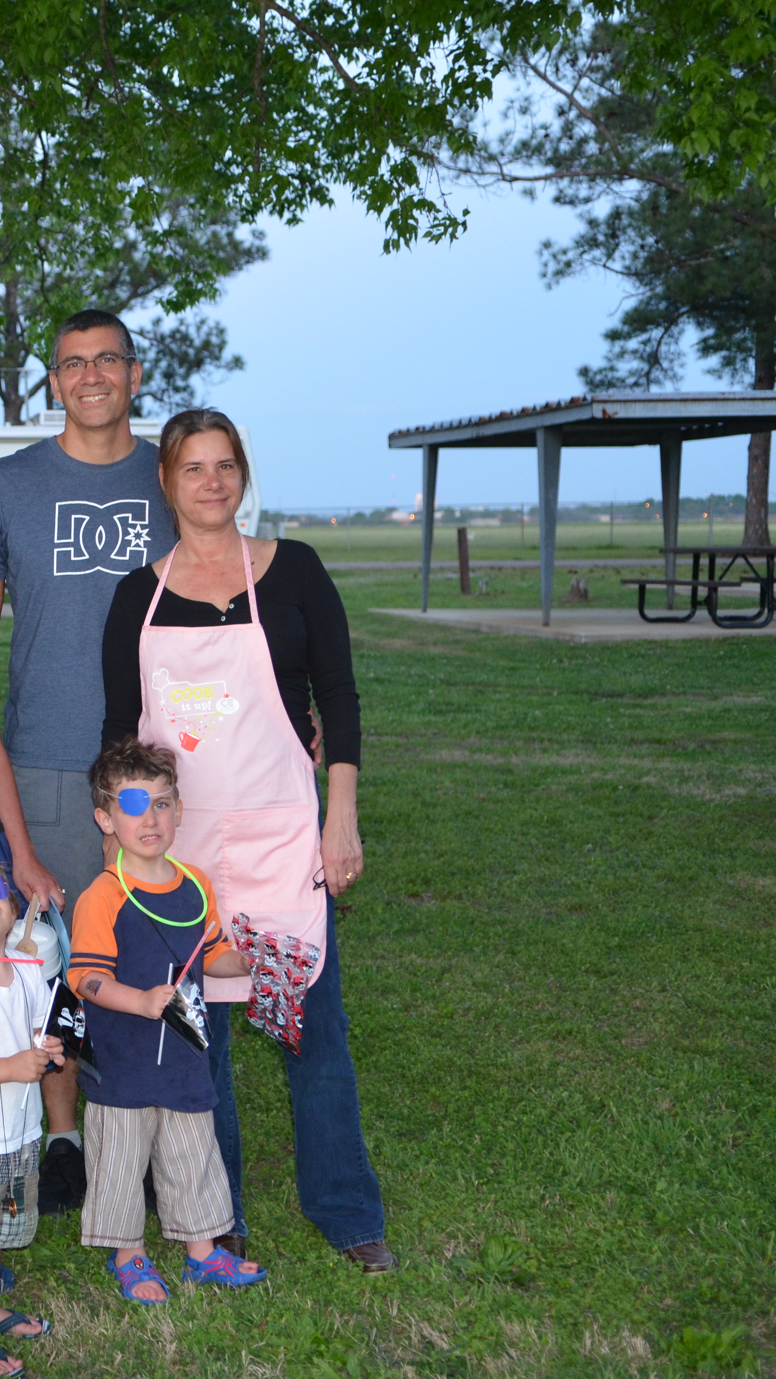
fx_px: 2004
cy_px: 688
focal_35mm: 55
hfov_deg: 20.0
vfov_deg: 38.0
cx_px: -246
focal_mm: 23
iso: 800
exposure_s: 1/60
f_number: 2.8
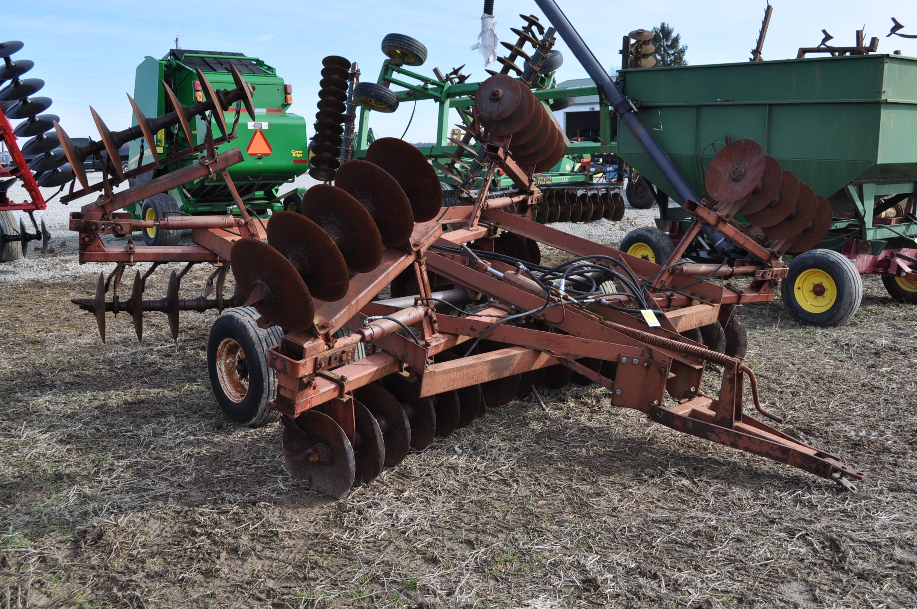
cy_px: 304
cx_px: 458
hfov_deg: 53.2
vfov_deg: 36.8
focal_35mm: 36
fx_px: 916
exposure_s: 1/250
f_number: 8
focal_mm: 24
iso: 200
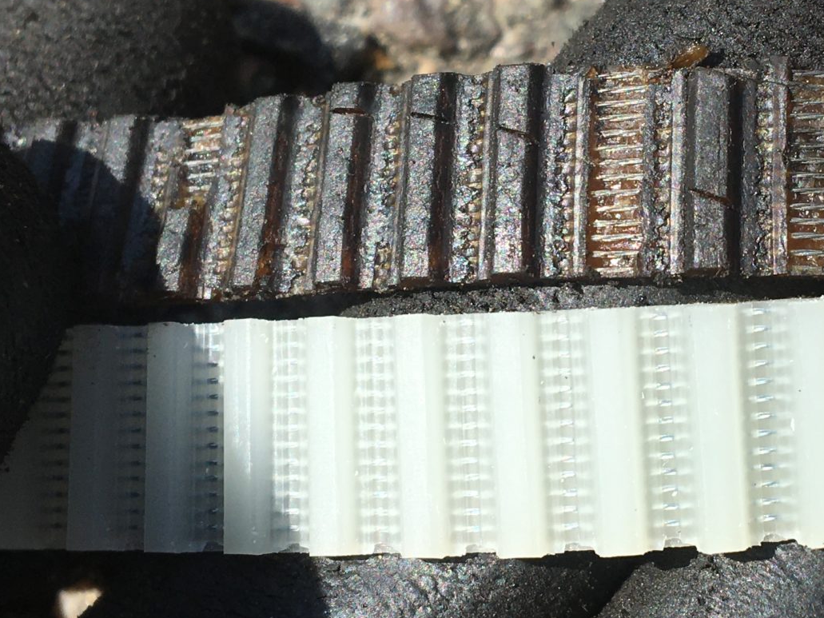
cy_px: 270
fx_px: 1714
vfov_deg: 20.4
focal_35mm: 72
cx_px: 559
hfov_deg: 26.9
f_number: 2.2
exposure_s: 1/1350
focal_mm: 4.15
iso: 25
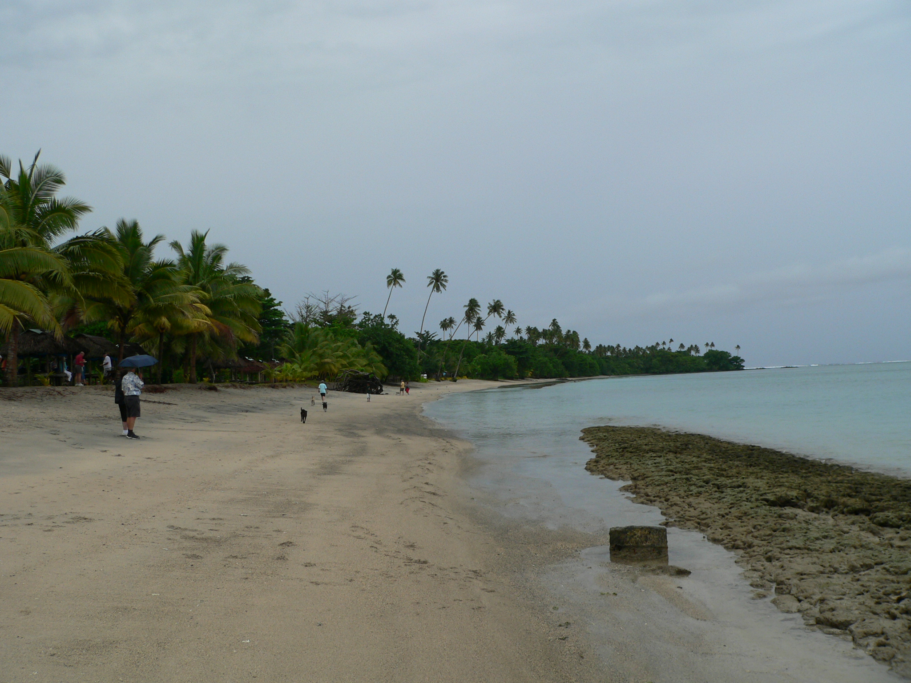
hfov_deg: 51.4
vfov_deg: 39.7
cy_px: 342
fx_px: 947
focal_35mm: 36
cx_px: 456
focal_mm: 6
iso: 80
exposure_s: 1/250
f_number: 4
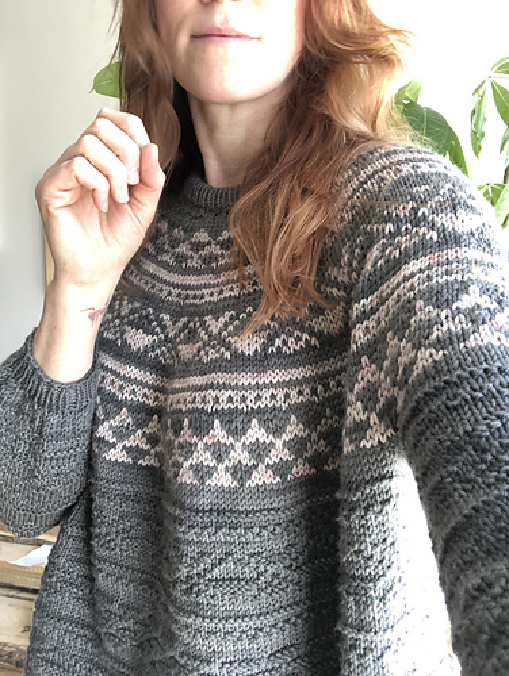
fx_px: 626
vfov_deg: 56.8
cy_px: 338
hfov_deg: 44.2
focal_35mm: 32
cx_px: 254
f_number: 2.2
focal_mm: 2.87
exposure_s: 1/60
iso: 100
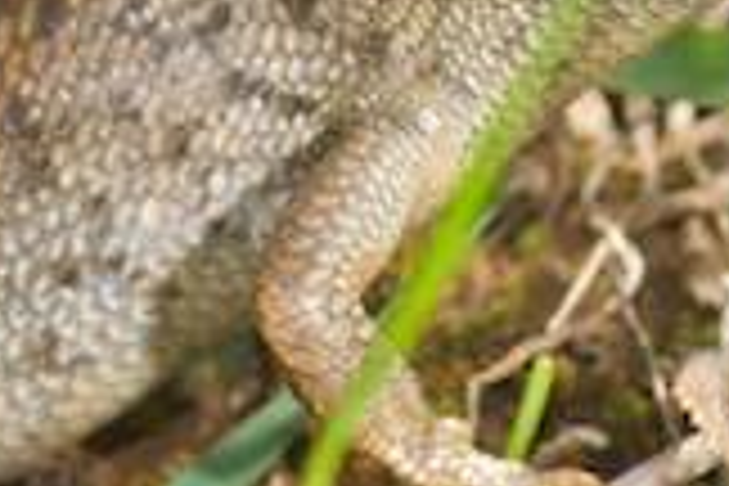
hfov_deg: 4.2
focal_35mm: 488
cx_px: 266
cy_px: 16
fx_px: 9872
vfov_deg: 2.8
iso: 100
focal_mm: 105
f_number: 16
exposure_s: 1/50
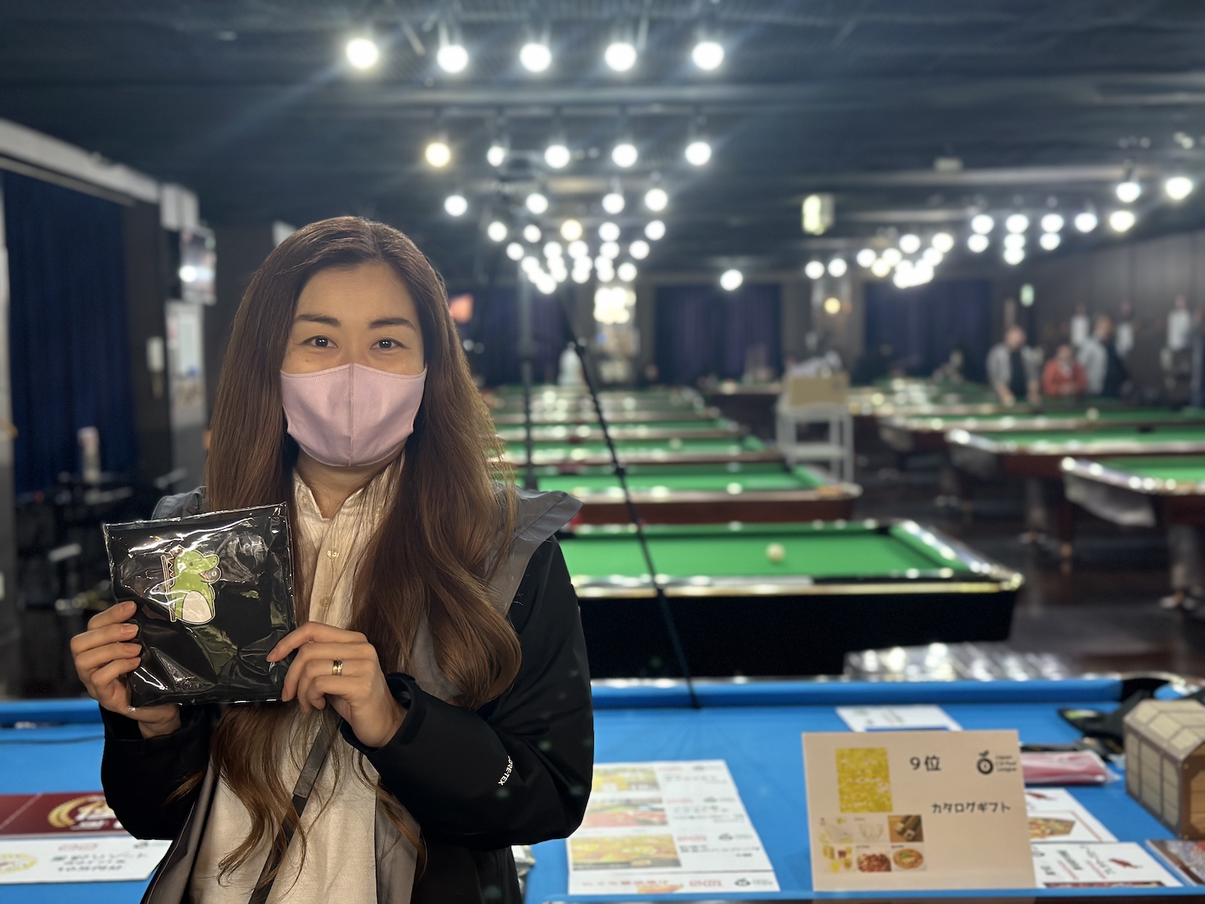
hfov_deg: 39.7
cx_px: 602
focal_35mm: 48
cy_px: 452
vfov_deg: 30.3
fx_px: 1671
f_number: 1.78
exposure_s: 1/50
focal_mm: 6.86
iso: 320
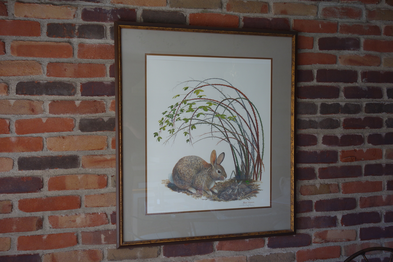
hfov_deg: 57.2
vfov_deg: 40.0
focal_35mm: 33
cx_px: 196
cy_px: 131
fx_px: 360
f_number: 2.5
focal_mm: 12.32
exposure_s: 1/100
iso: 125
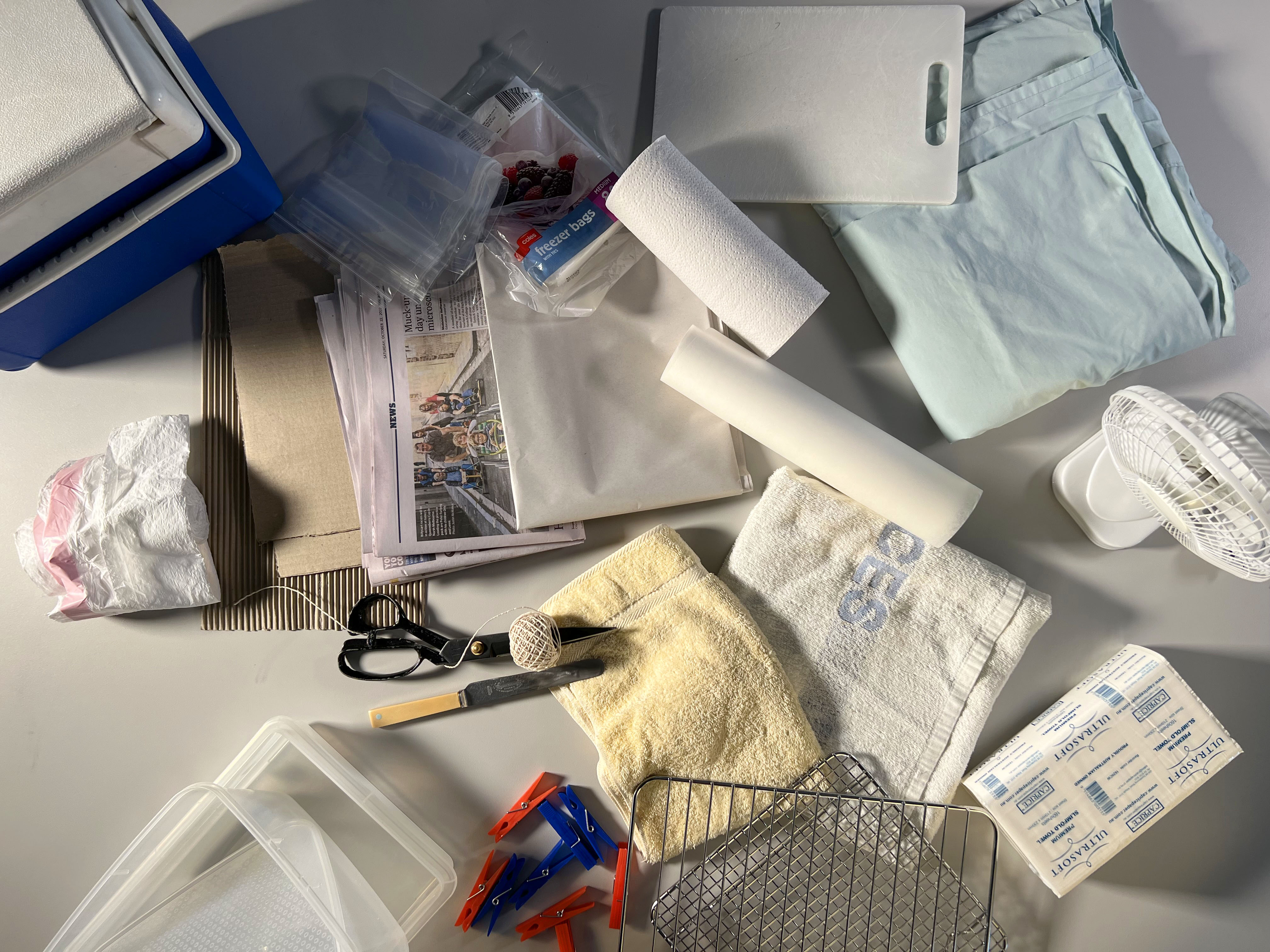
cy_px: 476
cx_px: 635
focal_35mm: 26
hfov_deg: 67.3
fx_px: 954
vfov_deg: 53.1
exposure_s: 1/220
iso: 40
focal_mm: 5.7
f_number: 1.5
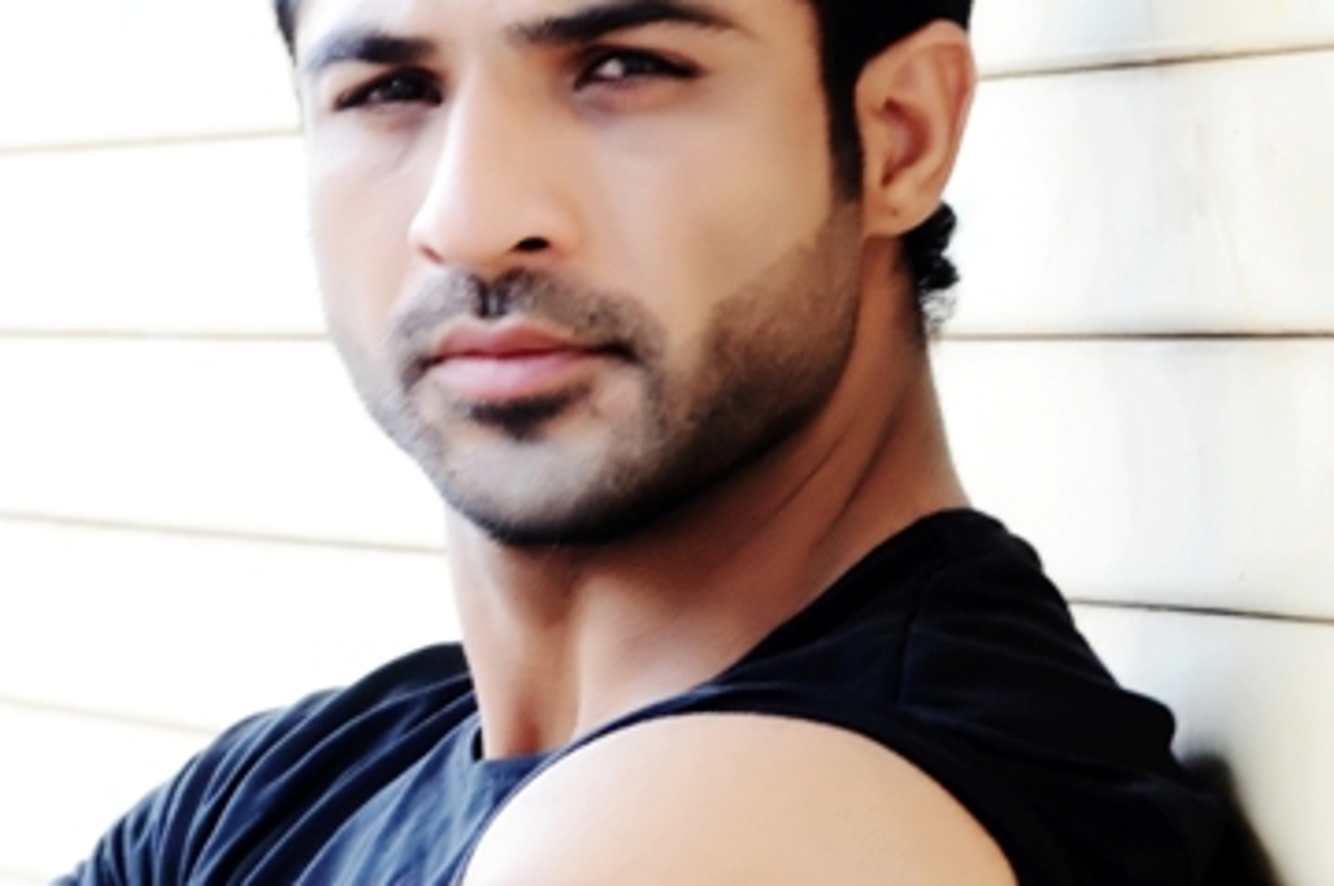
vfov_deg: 3.7
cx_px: 259
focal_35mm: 373
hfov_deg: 5.5
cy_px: 671
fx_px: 13803
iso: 1000
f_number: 9
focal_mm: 90
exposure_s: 1/100
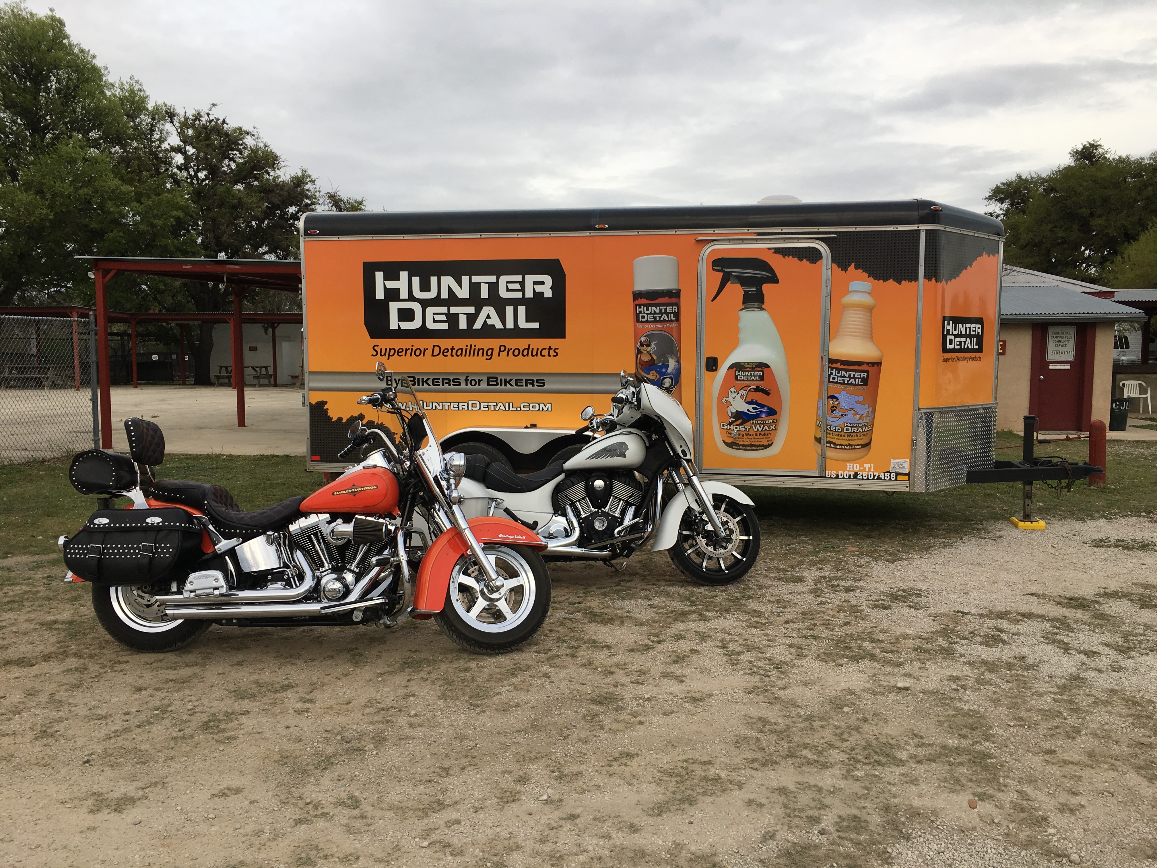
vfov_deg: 48.2
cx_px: 578
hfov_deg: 61.7
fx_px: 969
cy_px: 434
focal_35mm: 29
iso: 25
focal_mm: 4.15
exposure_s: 1/237
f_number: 2.2
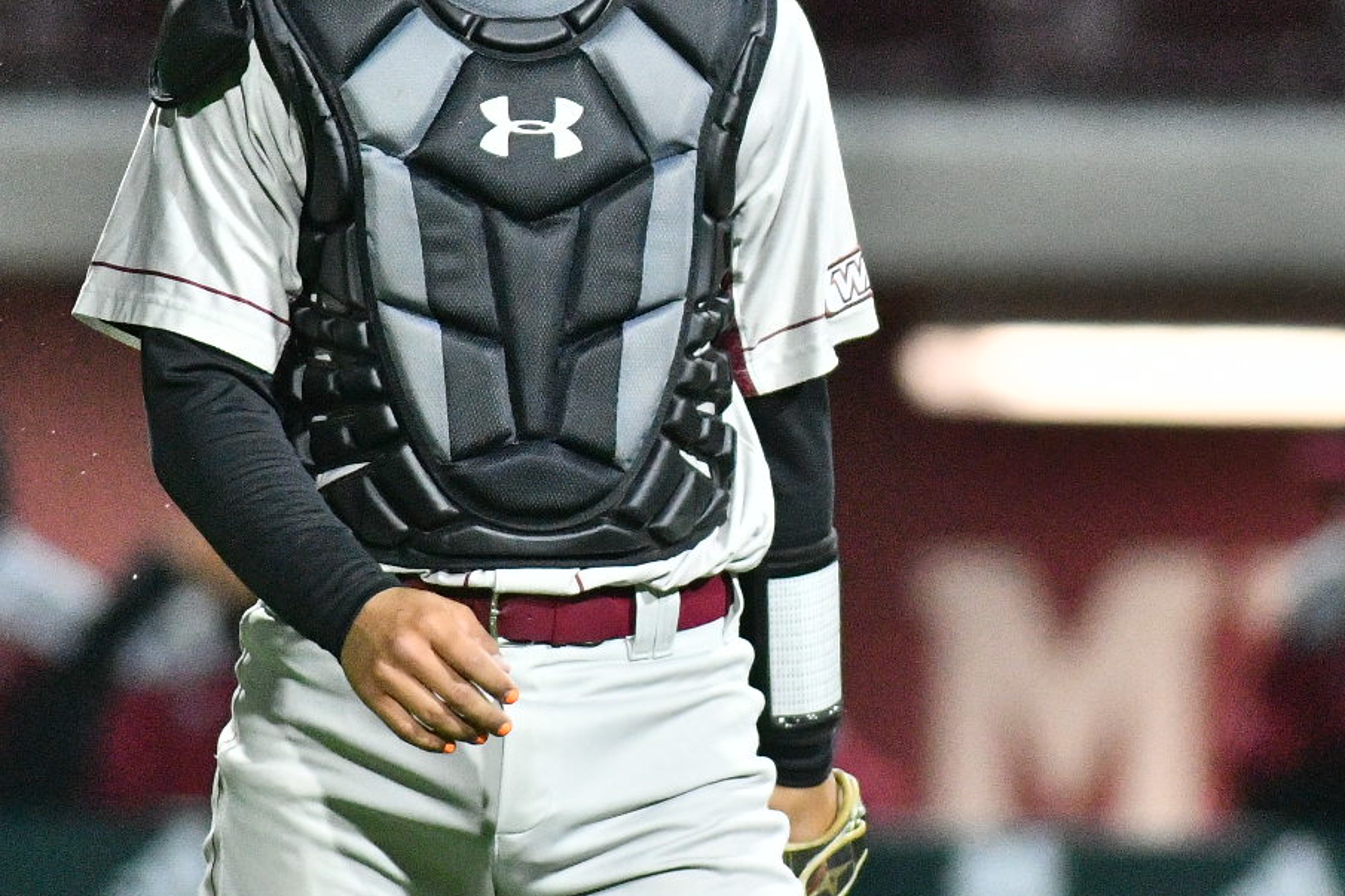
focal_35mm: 1074
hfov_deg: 1.9
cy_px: 126
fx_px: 40116
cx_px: 847
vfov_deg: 1.3
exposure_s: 1/1600
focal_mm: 300
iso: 5000
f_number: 2.8
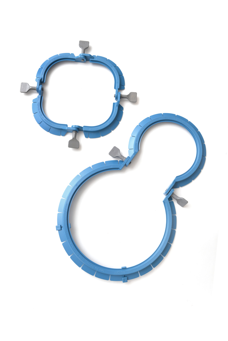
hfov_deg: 41.2
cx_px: 114
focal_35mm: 32
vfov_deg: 58.7
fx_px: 304
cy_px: 170
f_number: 7.1
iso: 500
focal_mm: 32
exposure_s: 1/200
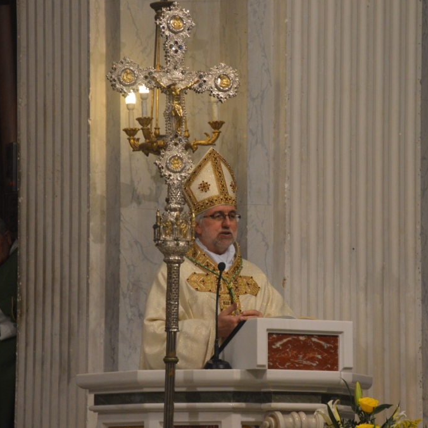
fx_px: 2835
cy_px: 214
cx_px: 241
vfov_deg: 8.6
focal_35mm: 203
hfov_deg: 8.6
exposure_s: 1/60
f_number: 5.6
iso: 1800
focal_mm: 105
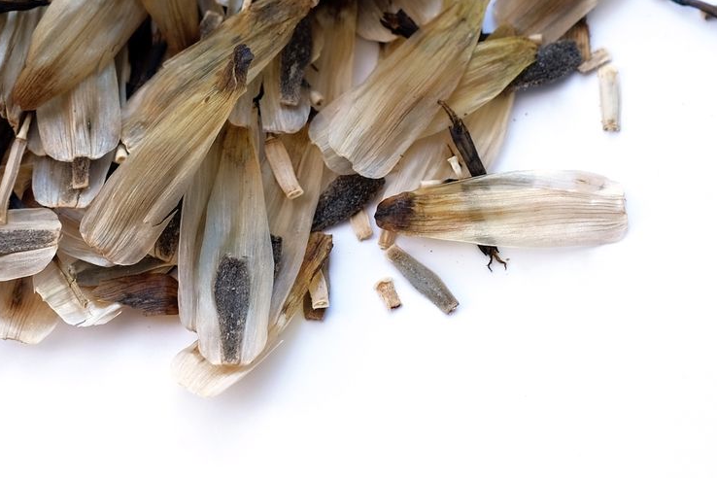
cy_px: 3
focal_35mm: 195
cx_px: 192
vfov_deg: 7.0
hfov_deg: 10.5
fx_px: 3883
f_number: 5.6
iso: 200
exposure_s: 1/40
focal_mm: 60
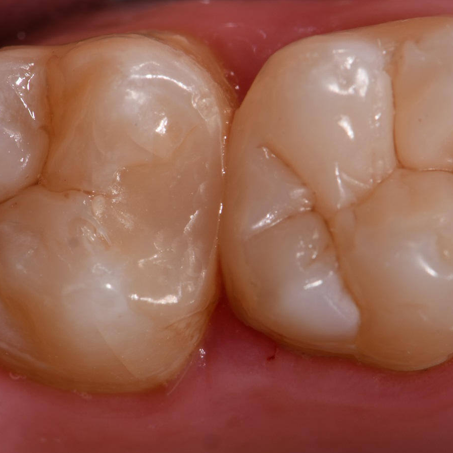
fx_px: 2976
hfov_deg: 8.7
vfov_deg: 8.7
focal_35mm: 201
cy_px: 227
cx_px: 239
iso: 200
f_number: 32
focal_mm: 105
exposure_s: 1/160
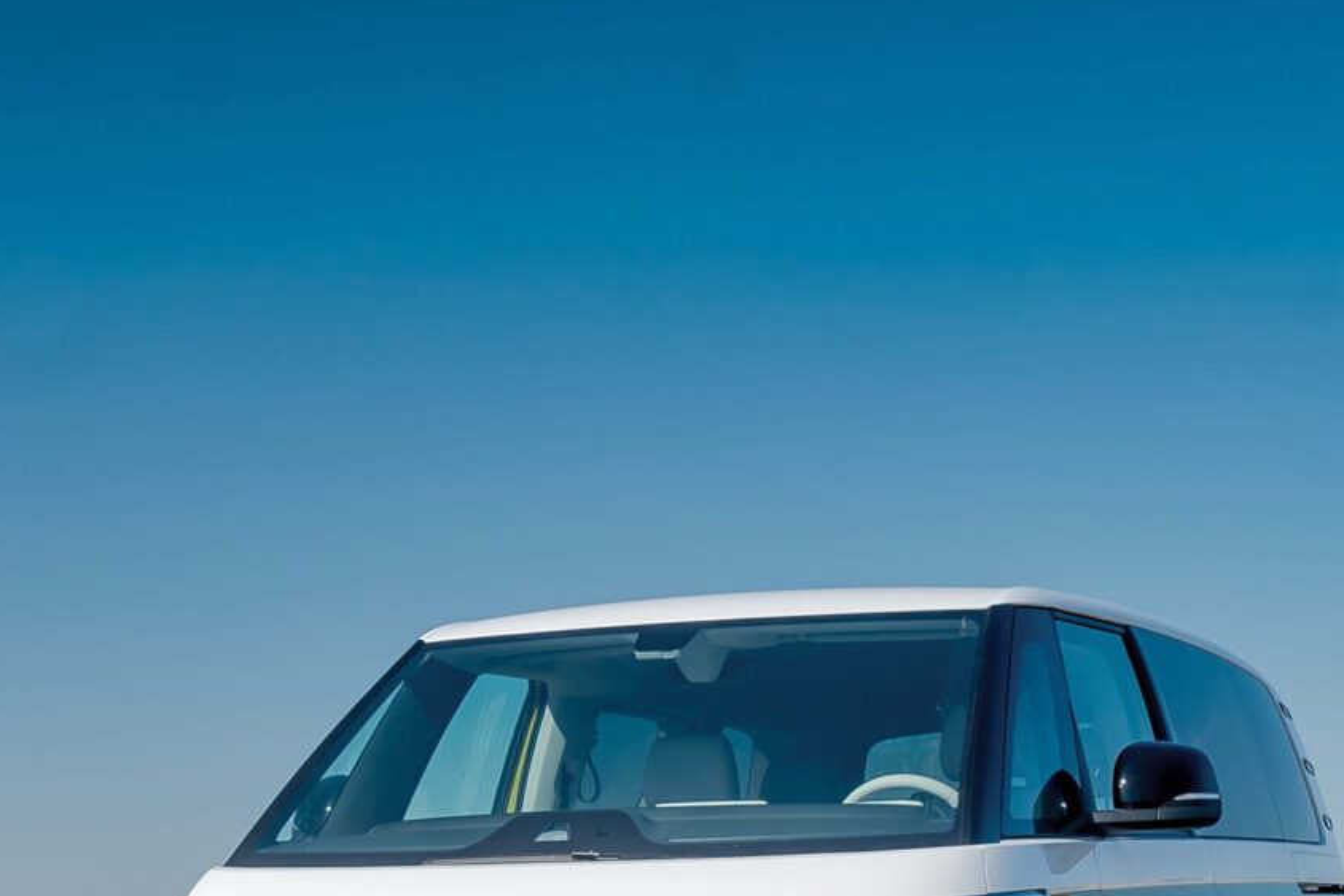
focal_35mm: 91
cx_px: 70
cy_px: 792
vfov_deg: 14.9
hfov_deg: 21.7
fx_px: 3398
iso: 100
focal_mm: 30
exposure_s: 1/400
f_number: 5.6
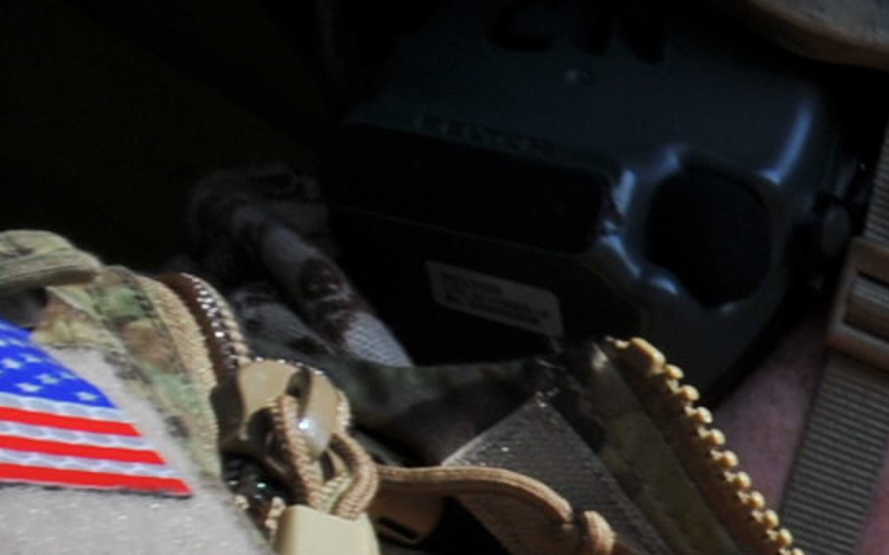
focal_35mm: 108
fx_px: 2616
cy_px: 1234
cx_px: 1664
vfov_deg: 10.7
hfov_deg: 16.0
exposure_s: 1/200
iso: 200
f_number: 13
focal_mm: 12
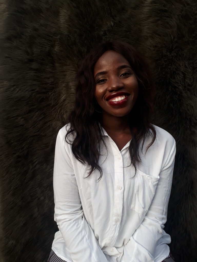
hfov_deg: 51.4
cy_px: 131
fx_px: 205
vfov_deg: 65.3
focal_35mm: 27
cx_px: 98
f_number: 1.9
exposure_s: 1/50
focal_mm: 3.6
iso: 50
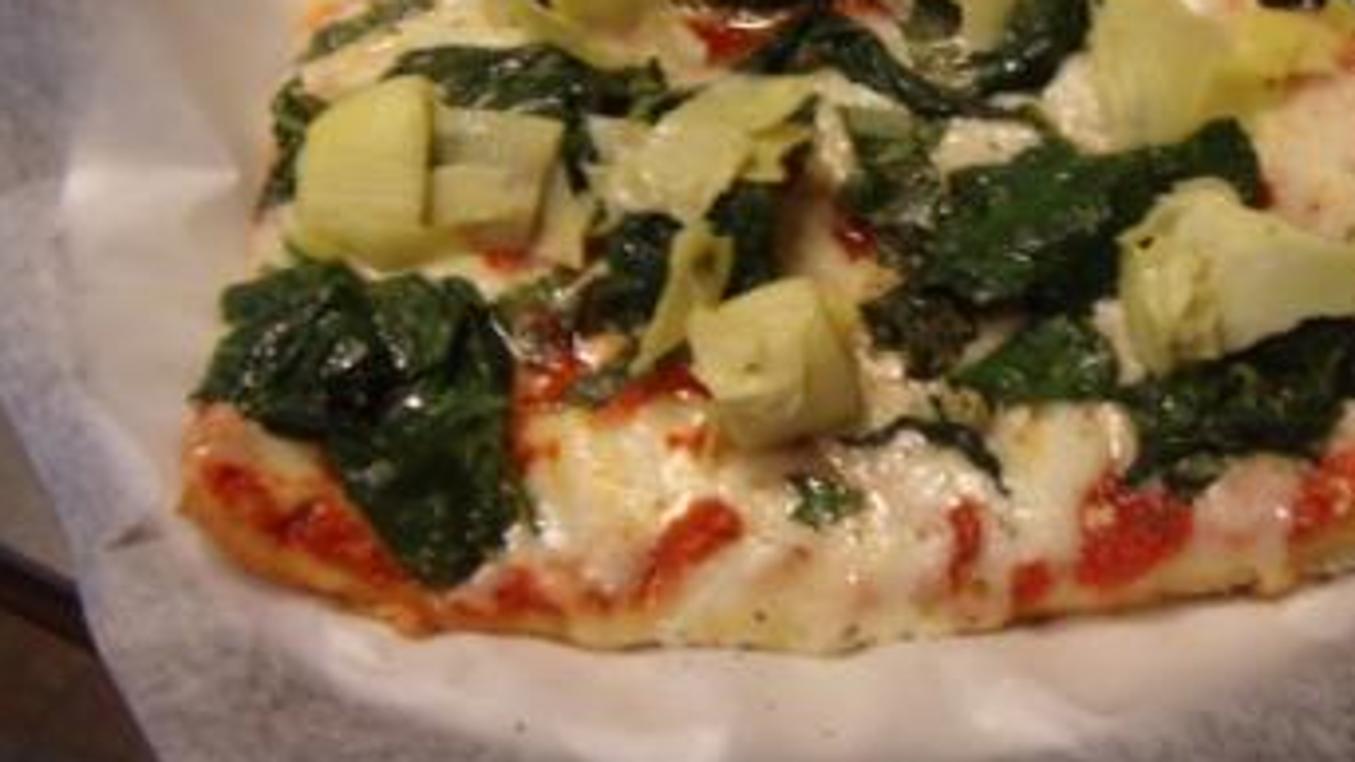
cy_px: 111
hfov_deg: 38.2
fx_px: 1940
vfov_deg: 21.8
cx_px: 877
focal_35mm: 54
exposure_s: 1/7.88
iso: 100
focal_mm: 6.4
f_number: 3.5
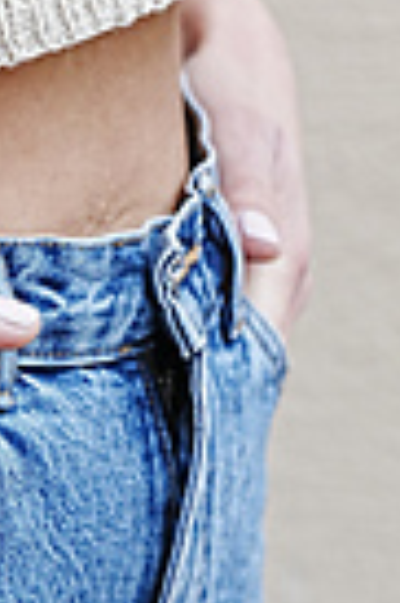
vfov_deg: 5.2
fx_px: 6633
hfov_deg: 3.4
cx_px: -385
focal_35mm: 397
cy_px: 40
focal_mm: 85
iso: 160
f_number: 2.8
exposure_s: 1/100
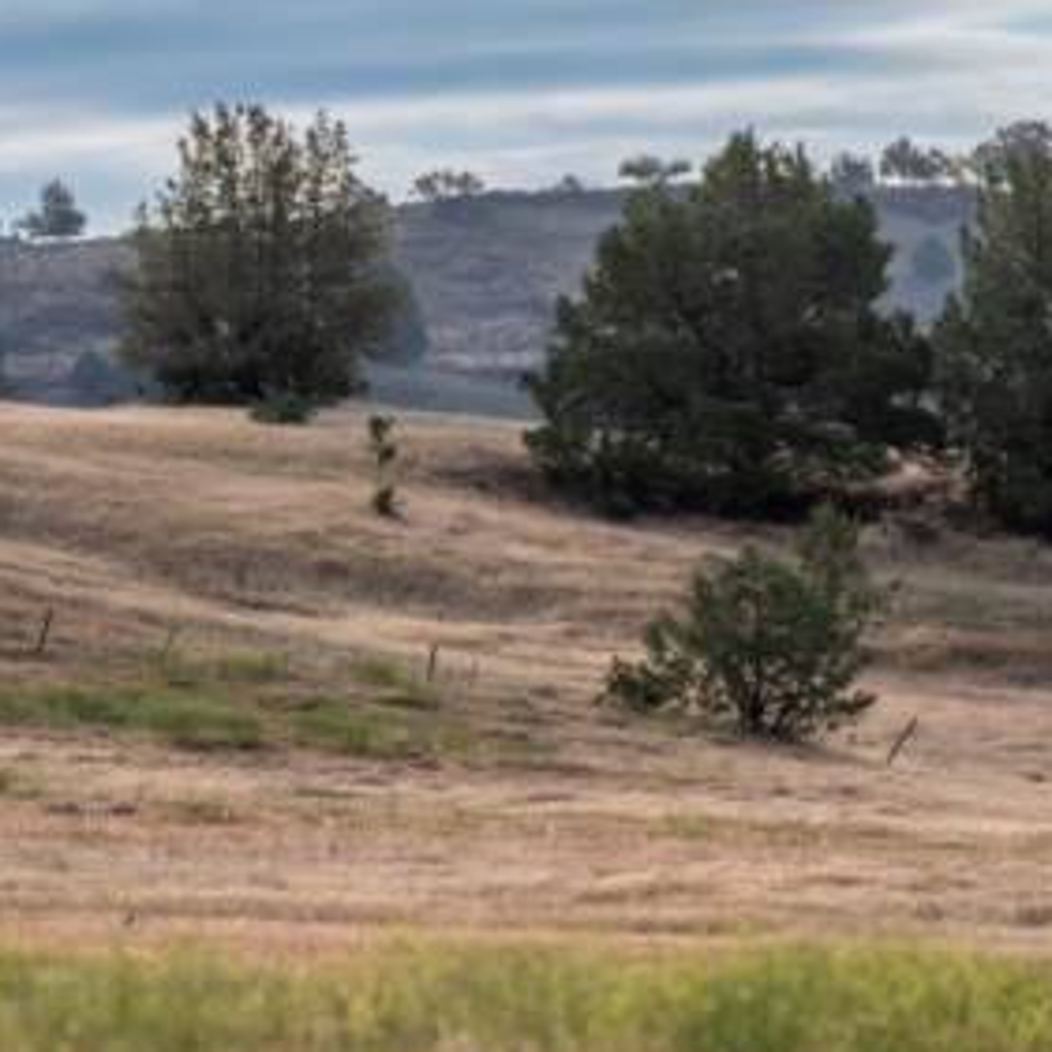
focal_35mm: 467
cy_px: 505
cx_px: -183
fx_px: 16057
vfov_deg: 3.8
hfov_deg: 3.7
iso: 100
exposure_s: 1/1250
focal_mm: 200
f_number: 4
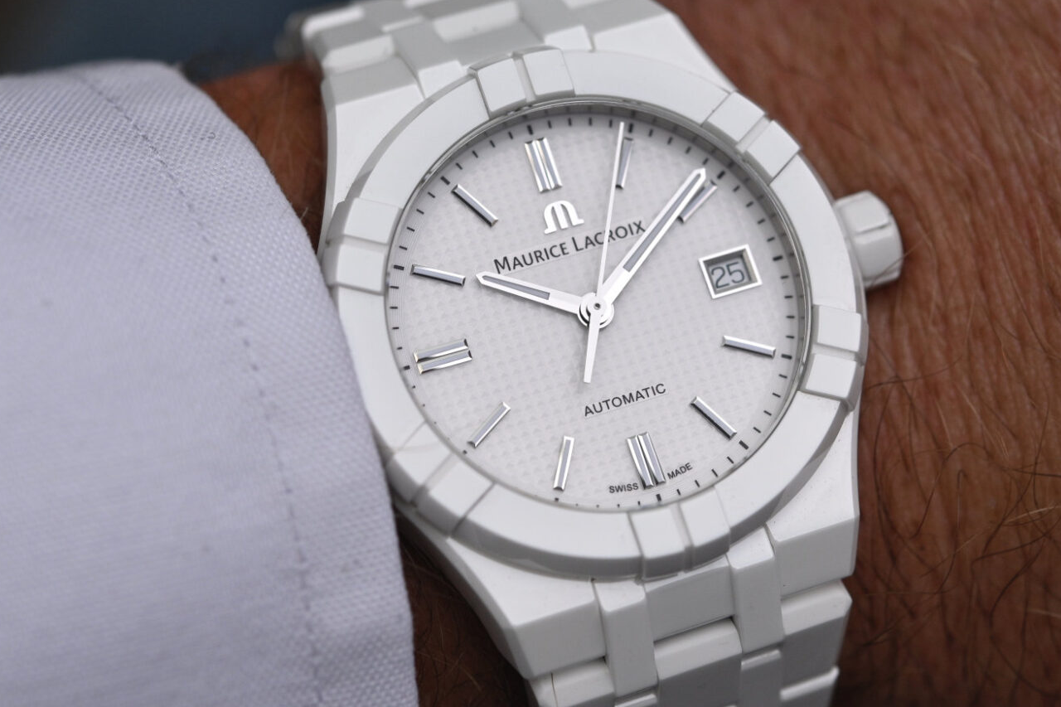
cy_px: 378
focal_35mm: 96
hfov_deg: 21.2
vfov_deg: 14.2
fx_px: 2829
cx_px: 545
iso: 400
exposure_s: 1/1600
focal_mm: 60
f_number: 6.3
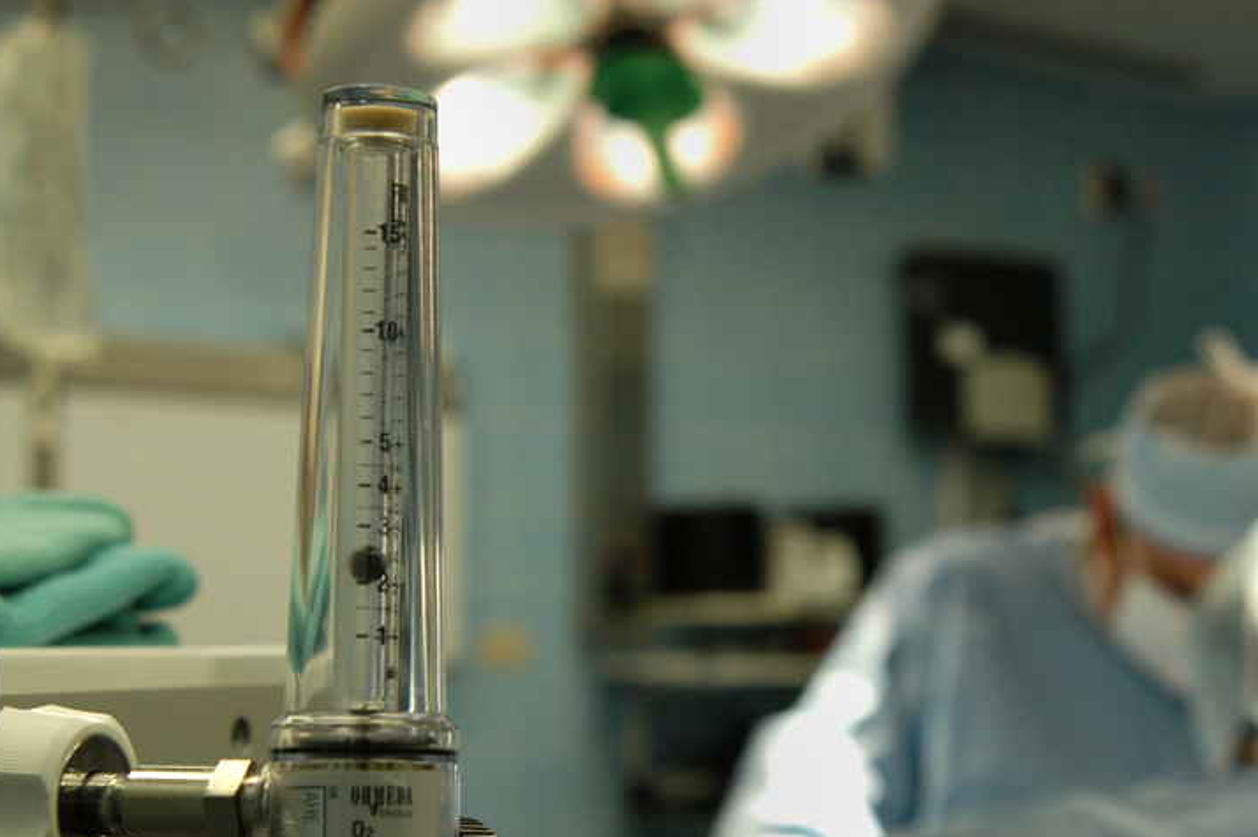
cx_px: 845
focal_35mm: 74
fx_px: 2574
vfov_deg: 18.4
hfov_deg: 27.3
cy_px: 584
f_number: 5
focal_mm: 35
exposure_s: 1/90
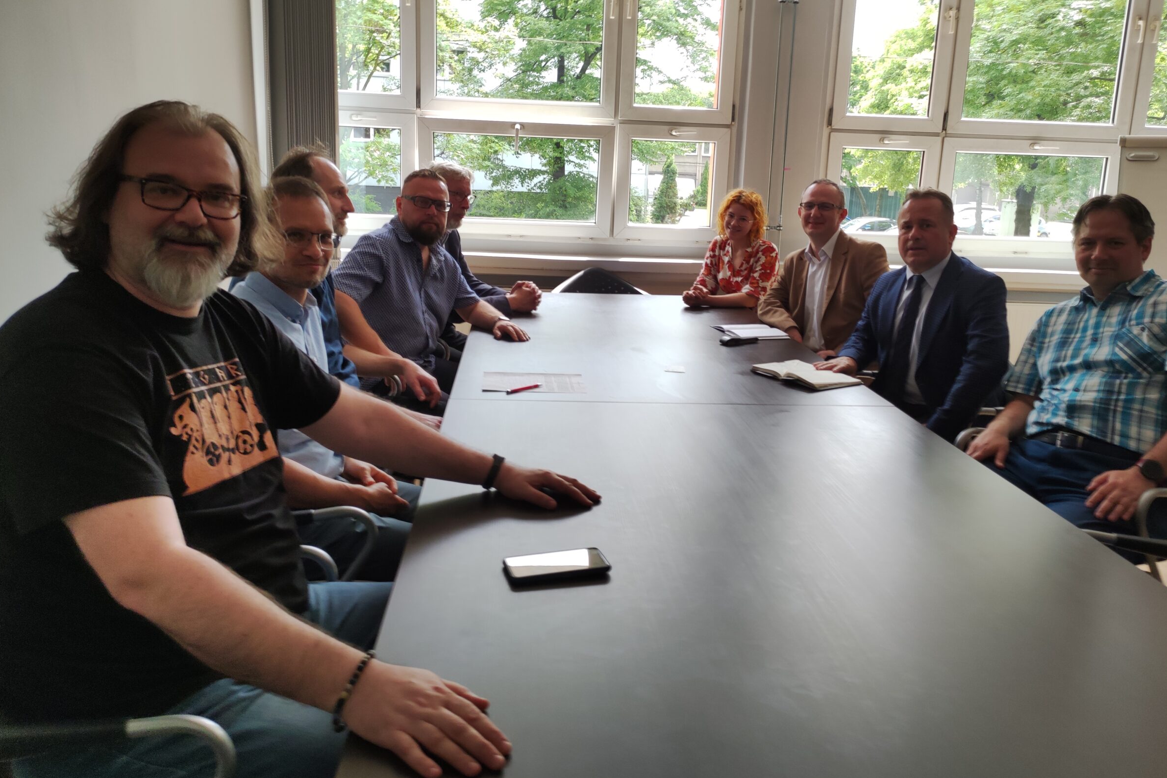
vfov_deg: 64.3
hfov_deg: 86.9
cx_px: 608
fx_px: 616
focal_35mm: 19
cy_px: 336
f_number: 1.79
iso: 58
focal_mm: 4.74
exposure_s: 1/50
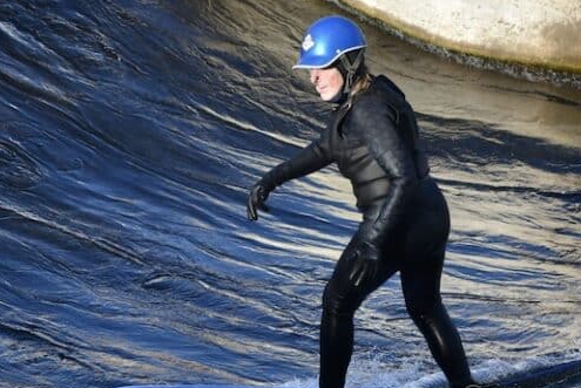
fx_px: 6009
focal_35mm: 372
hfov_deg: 5.5
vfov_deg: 3.7
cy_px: 37
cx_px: 377
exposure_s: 1/4000
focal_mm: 120
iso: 640
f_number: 4
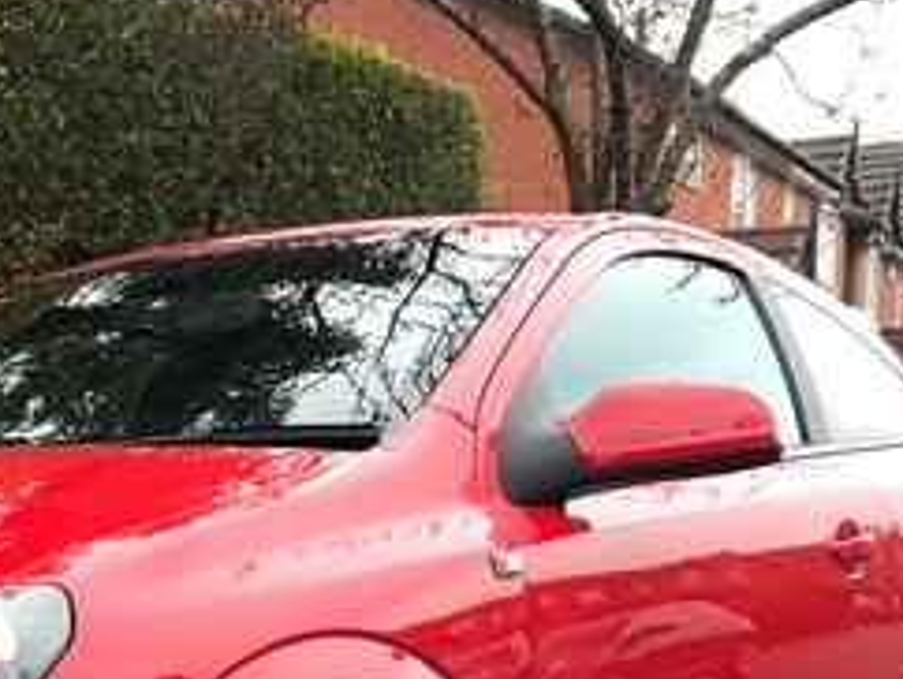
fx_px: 1932
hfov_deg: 25.2
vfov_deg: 19.2
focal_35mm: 74
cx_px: 34
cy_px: 720
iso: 40
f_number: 1.8
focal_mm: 3.99
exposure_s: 1/33
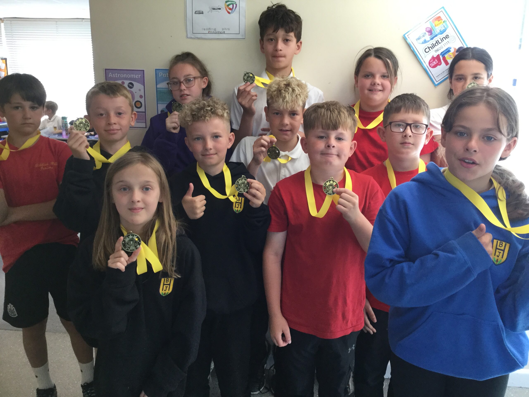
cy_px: 198
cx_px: 264
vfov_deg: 45.4
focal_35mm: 31
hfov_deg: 58.4
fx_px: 474
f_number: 2.4
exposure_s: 1/33
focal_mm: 3.3
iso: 50
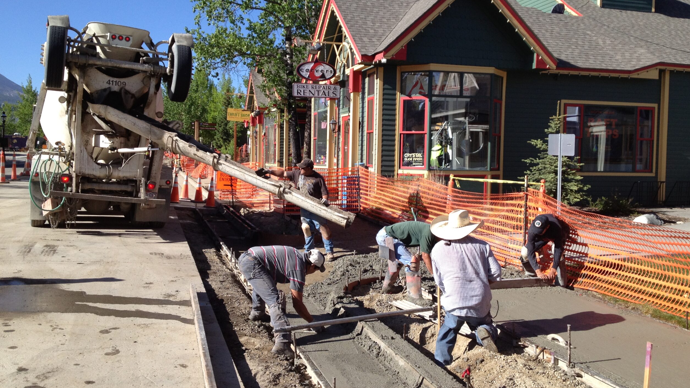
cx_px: 348
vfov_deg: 30.4
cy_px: 187
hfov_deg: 51.6
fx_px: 714
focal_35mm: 39
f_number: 2.4
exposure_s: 1/968
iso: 64
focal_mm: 4.28
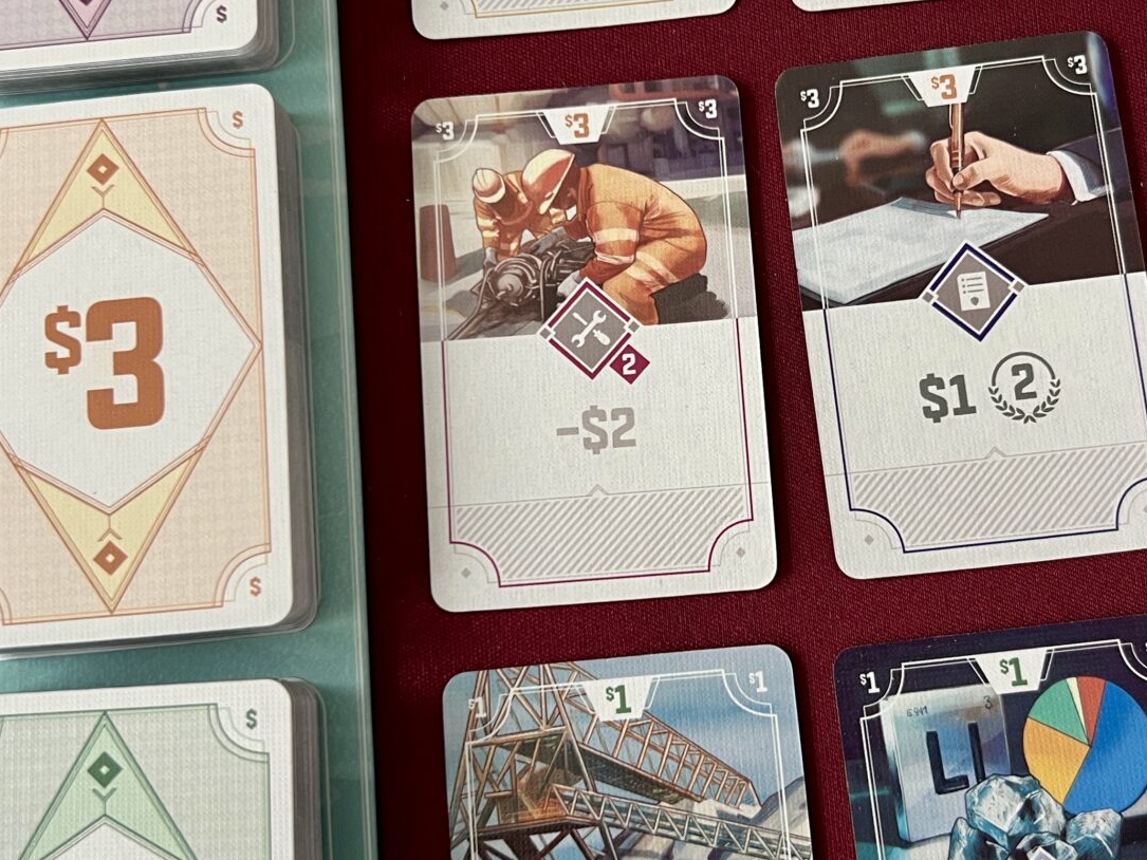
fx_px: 1524
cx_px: 686
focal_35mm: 46
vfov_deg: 31.5
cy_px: 358
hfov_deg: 41.1
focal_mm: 5.7
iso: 100
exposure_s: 1/60
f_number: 1.5
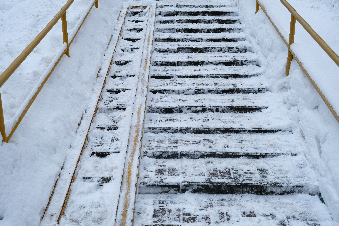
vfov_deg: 31.9
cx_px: 170
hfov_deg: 46.4
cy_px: 113
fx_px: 395
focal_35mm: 42
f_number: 4
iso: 160
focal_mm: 27.7
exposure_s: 1/250
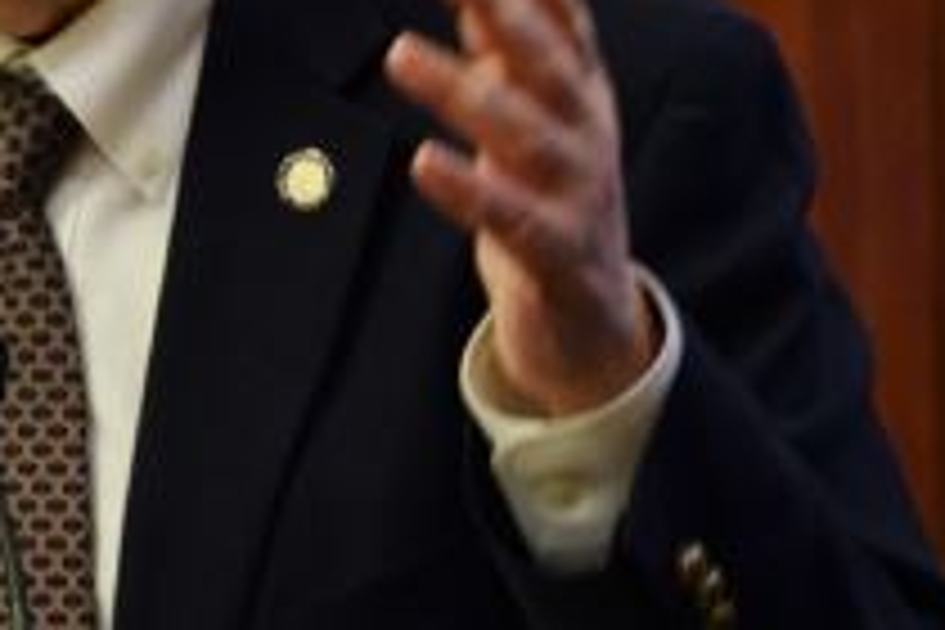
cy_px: 72
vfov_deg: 3.5
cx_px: -423
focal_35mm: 395
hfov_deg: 5.2
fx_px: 10356
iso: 1000
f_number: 4
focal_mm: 85
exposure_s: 1/100
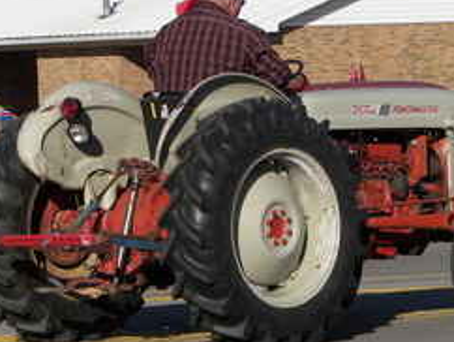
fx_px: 2573
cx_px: 191
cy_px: 152
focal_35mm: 196
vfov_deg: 7.6
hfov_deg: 10.1
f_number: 4.5
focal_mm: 22.8
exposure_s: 1/800
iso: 64
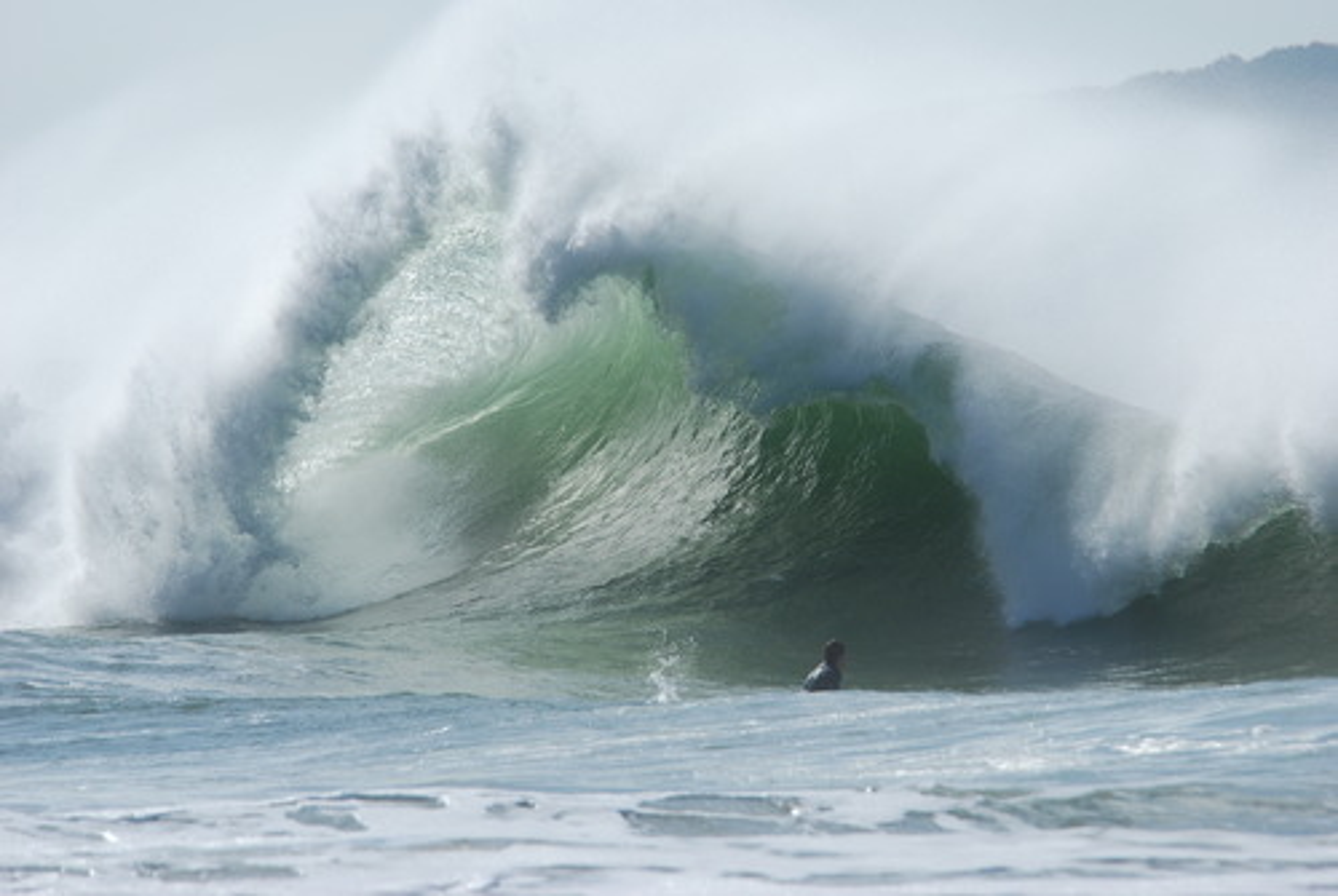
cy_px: 448
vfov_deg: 3.0
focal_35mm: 465
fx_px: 17308
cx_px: 669
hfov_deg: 4.4
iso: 100
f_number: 5.6
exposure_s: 1/1000
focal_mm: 310
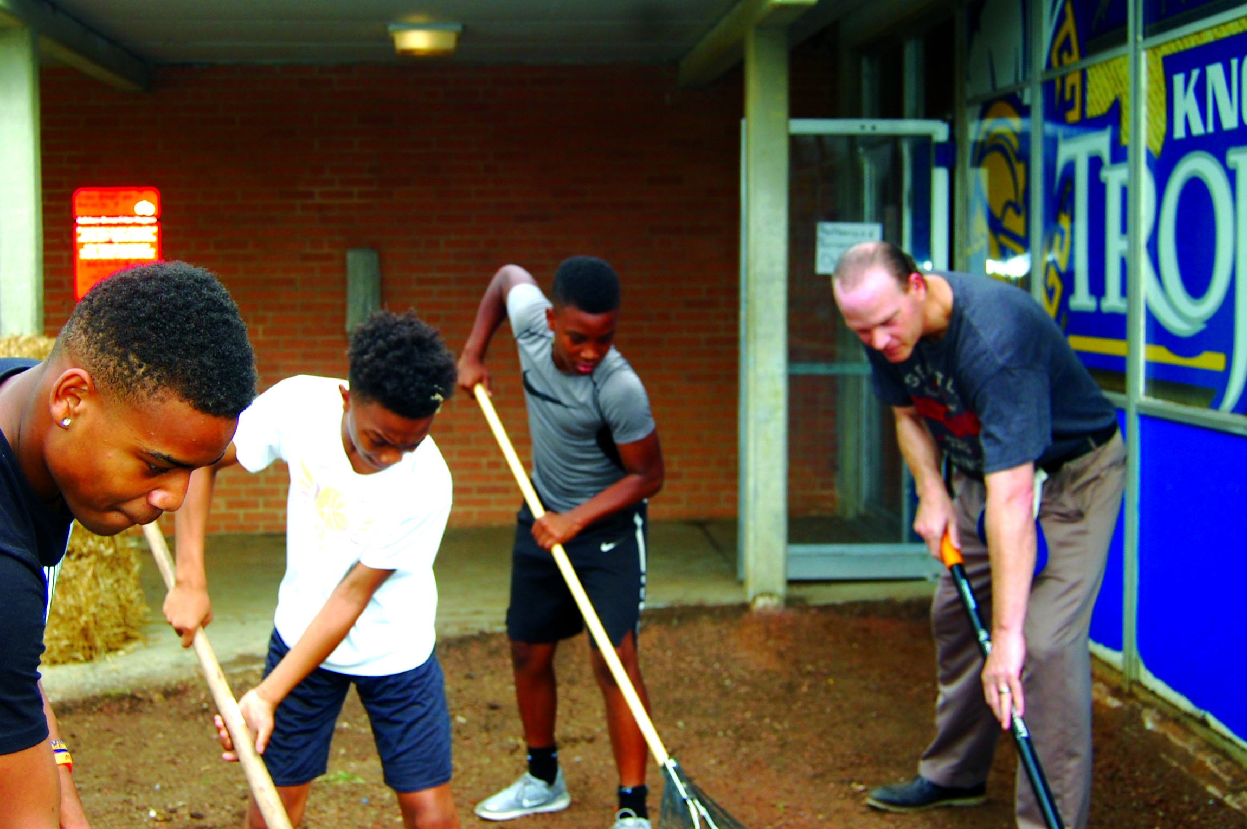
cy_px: 354
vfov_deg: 26.4
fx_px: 1765
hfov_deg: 38.8
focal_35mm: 51
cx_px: 525
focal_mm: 26
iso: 400
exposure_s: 1/500
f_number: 4
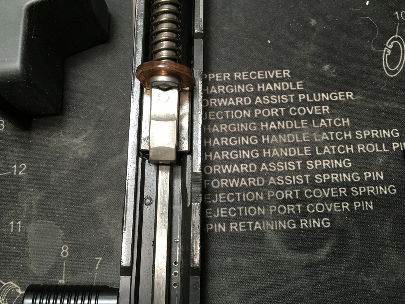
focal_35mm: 29
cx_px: 202
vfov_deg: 48.2
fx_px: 339
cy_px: 152
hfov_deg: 61.7
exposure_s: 1/30
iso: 40
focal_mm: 4.15
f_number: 2.2
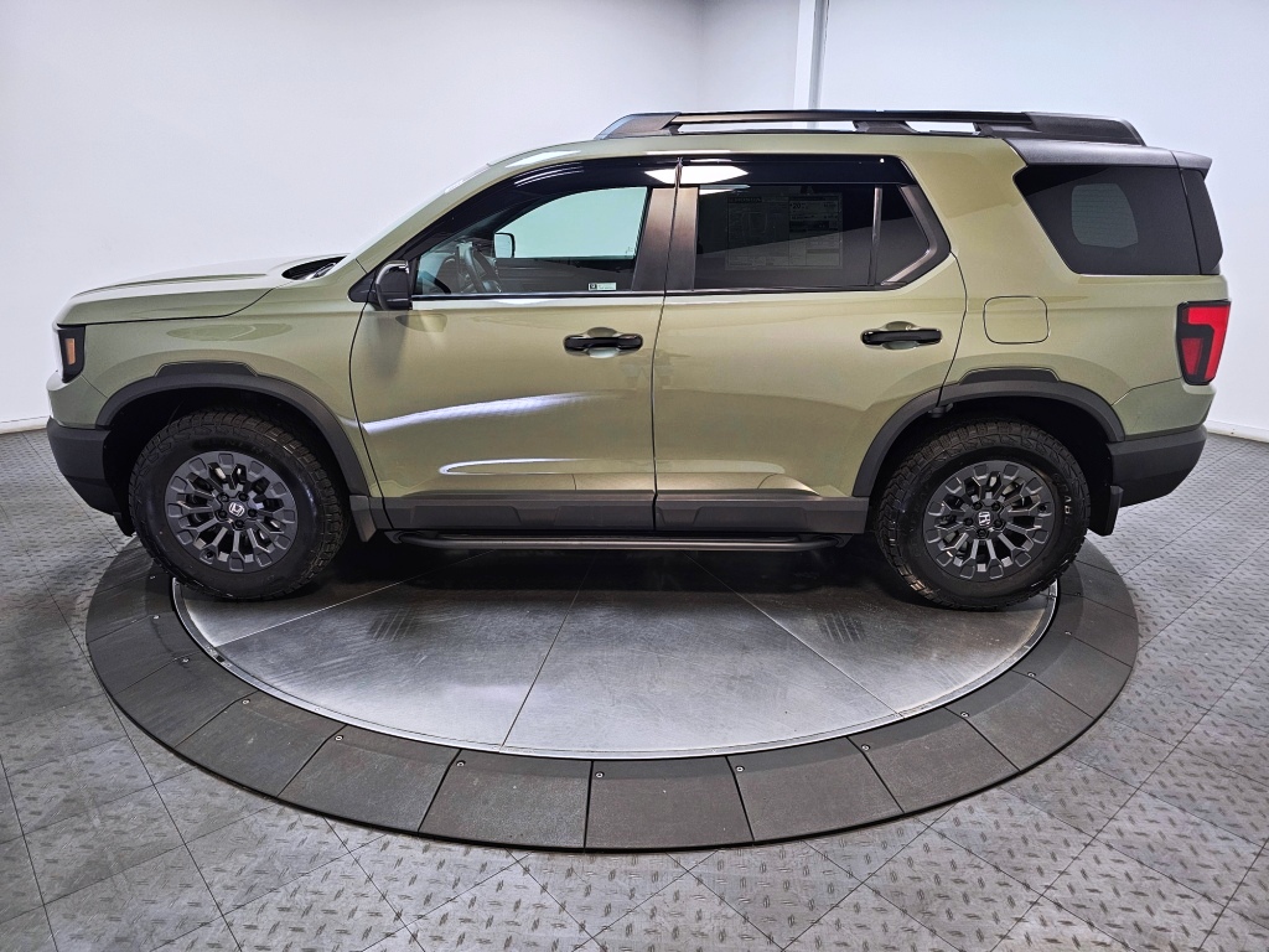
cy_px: 476
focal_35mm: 23
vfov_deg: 58.9
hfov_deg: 73.9
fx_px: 843
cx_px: 634
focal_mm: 6.3
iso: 500
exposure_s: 1/60
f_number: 1.7
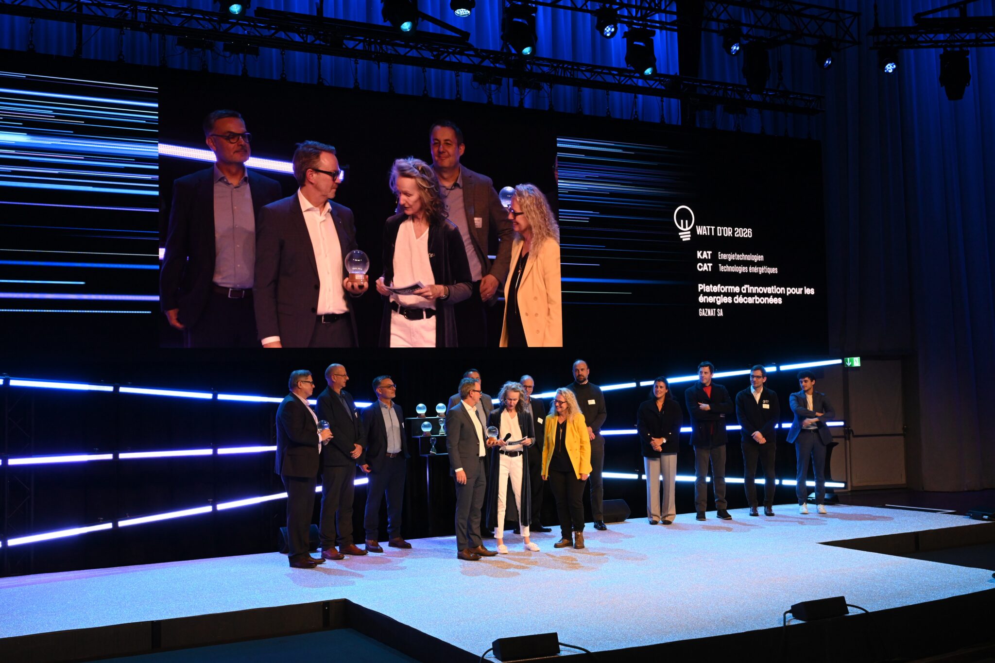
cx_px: 498
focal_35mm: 40
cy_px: 332
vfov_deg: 33.4
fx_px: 1105
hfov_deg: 48.5
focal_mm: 40
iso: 2500
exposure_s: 1/60
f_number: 10
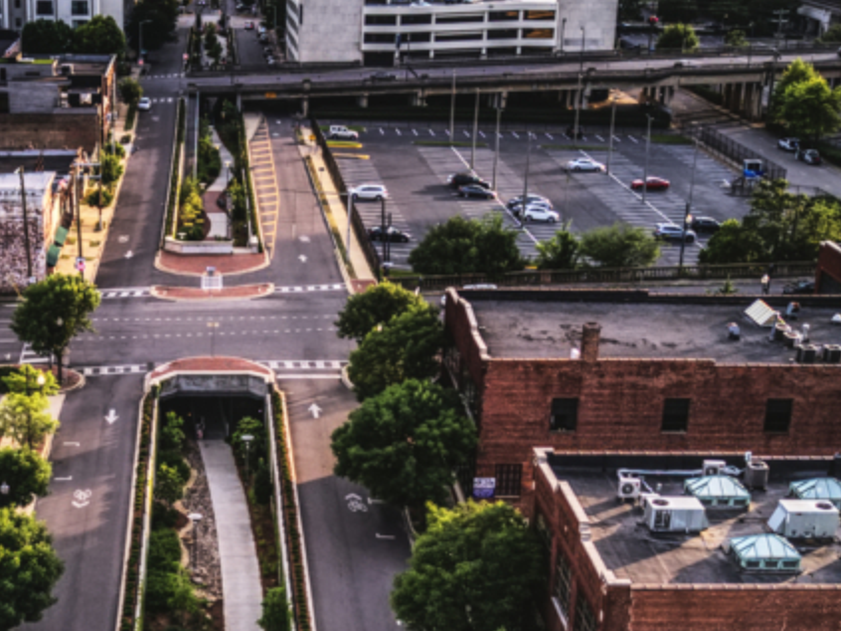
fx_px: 1530
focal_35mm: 63
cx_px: 231
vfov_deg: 23.0
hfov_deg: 30.3
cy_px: 482
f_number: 2.2
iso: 100
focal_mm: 4.7
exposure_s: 1/640
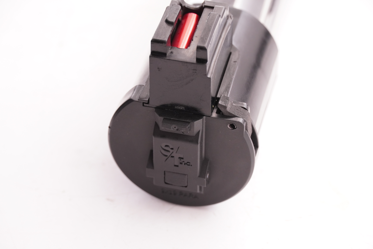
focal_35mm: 105
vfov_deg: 13.1
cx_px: 186
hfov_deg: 19.4
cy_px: 124
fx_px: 1088
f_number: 5.6
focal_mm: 70
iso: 1000
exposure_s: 1/125
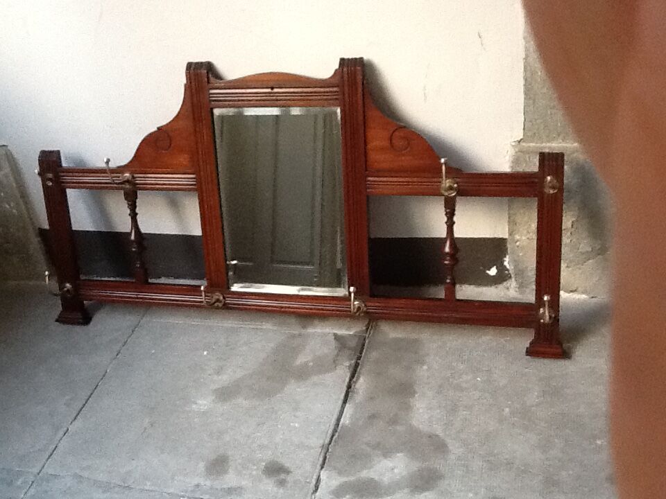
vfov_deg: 32.9
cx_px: 333
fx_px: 847
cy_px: 250
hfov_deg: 42.9
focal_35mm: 44
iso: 250
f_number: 2.4
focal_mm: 2.03
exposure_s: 1/30
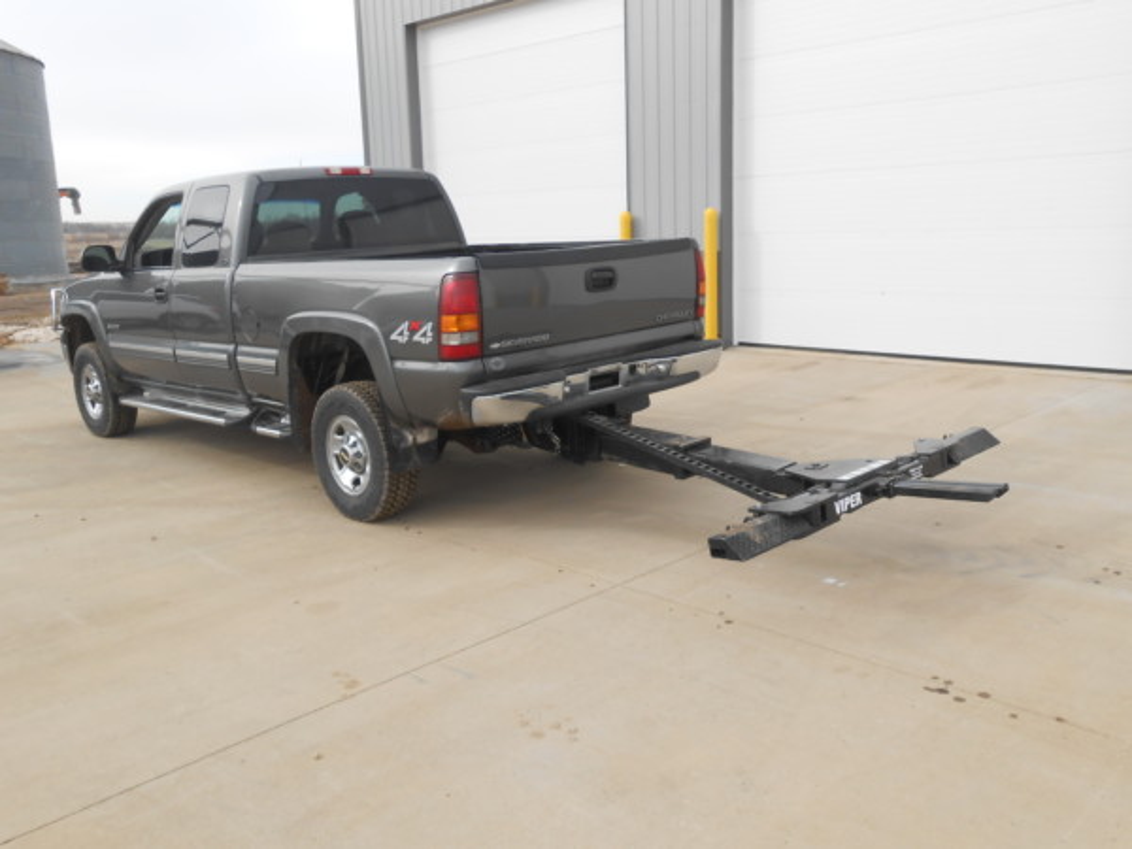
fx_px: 981
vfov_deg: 46.8
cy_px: 424
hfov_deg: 60.0
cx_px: 566
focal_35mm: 30
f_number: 3.8
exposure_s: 1/320
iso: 80
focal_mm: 5.3
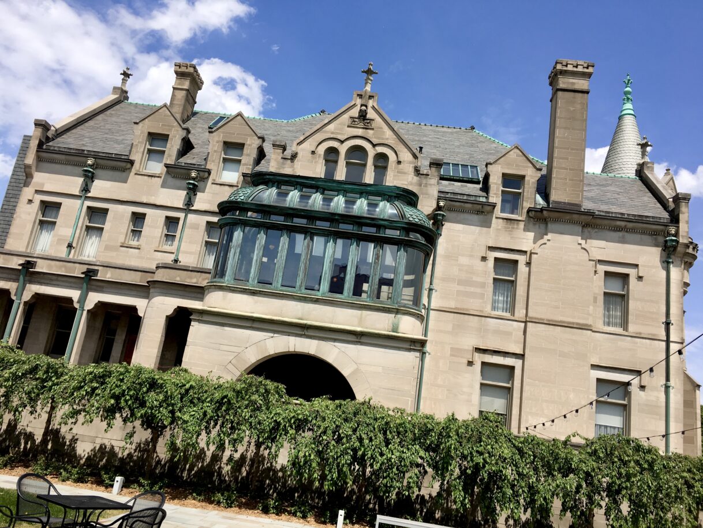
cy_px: 264
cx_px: 352
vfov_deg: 48.2
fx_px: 589
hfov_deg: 61.6
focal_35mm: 29
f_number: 2.2
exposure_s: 1/1972
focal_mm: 4.15
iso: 25
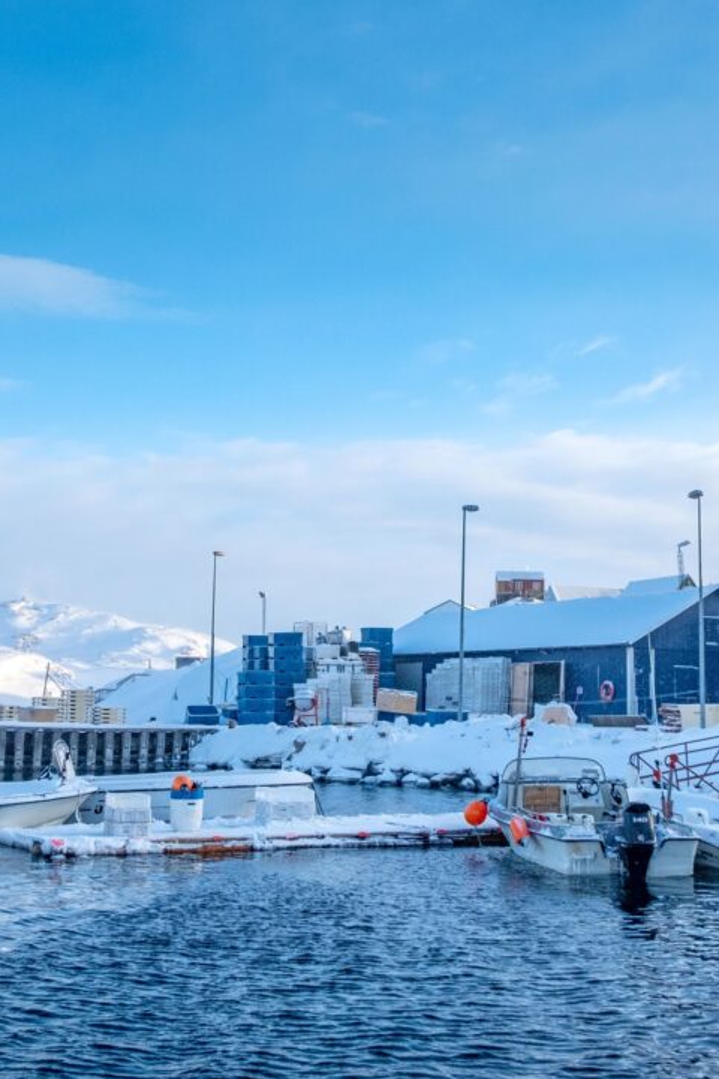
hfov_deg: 29.9
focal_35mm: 45
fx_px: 1348
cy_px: 502
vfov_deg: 43.6
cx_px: 346
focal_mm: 18
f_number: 7.1
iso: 400
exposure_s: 1/500
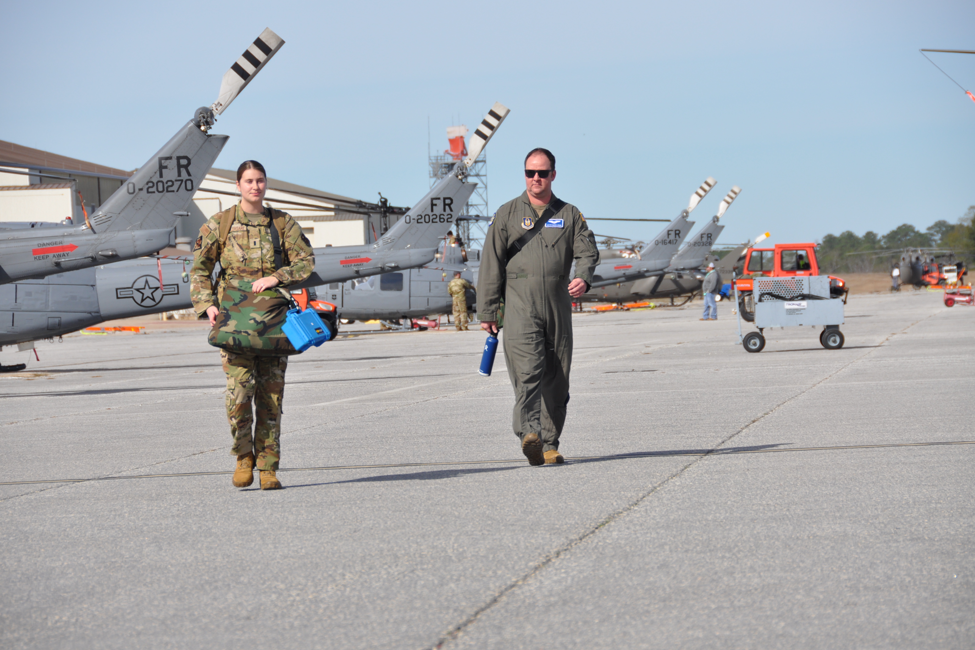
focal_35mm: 181
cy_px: 324
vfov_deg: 7.6
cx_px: 485
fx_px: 4902
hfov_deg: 11.4
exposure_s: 1/800
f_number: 7.1
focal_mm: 120
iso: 200
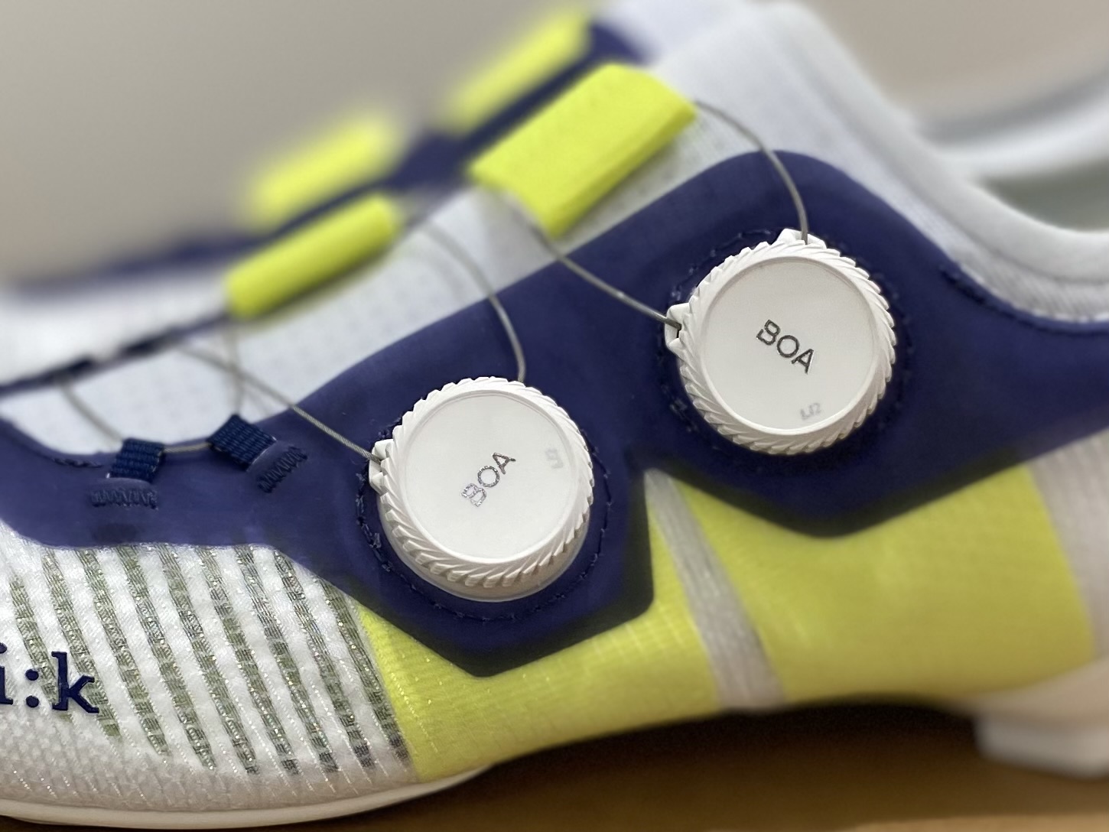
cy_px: 416
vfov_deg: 53.1
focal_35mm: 26
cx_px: 554
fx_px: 833
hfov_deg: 67.3
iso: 80
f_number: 1.8
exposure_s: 1/120
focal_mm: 4.25
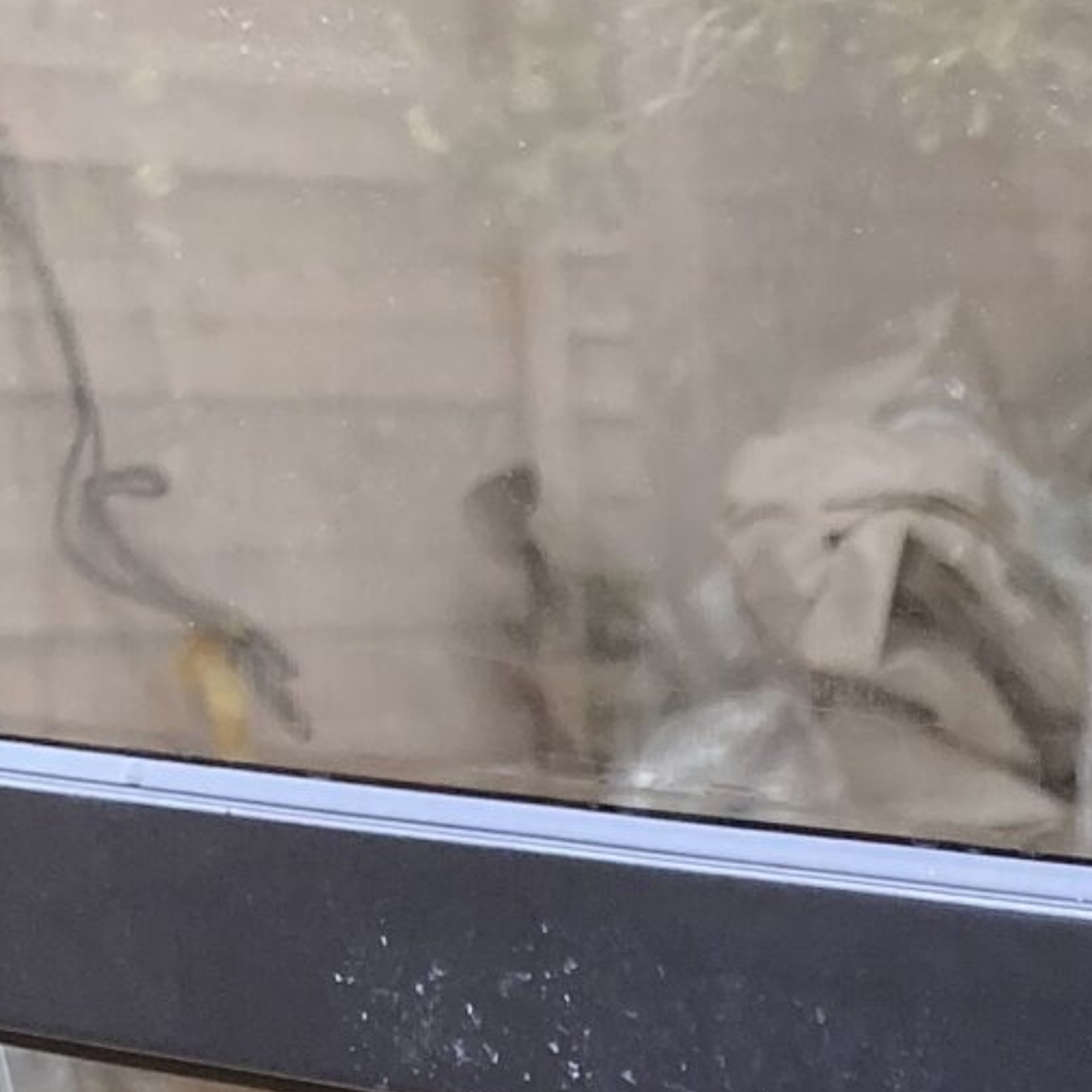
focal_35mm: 125
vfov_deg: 12.4
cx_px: 1960
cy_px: 2139
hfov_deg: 12.7
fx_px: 4461
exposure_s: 1/121
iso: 50
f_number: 1.8
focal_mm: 3.99
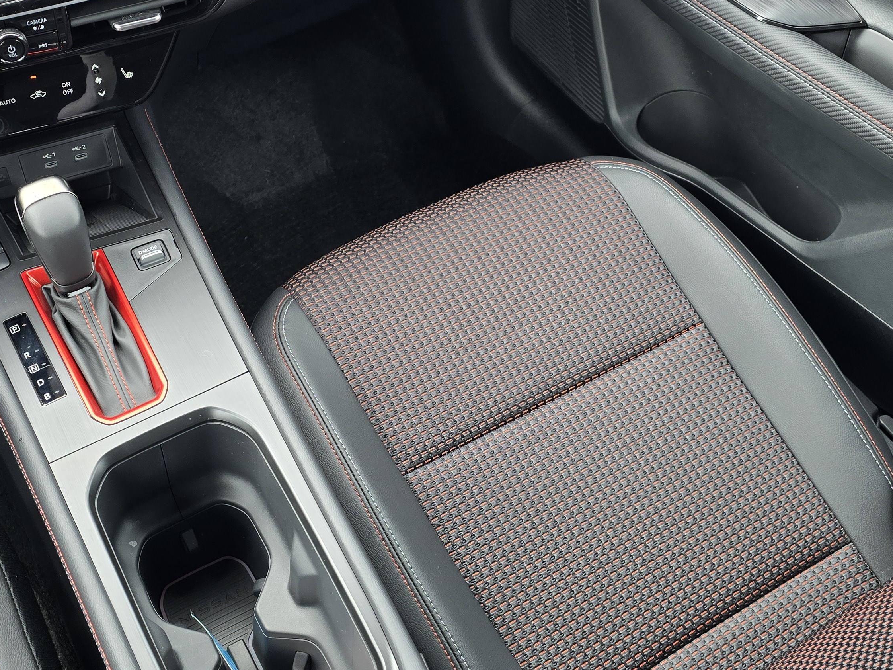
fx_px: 1058
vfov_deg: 34.6
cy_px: 199
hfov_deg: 45.5
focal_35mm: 41
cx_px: 359
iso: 80
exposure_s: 1/180
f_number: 1.7
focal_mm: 6.3
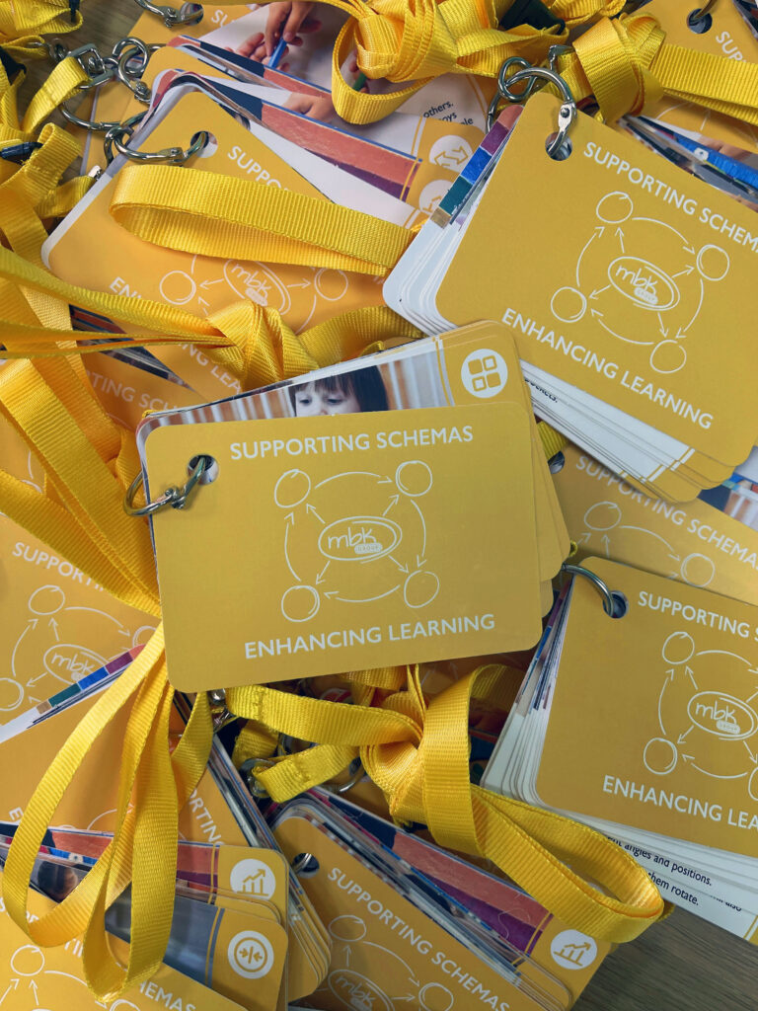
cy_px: 506
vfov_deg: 67.3
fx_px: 759
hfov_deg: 53.1
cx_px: 379
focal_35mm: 26
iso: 80
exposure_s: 1/100
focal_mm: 5.1
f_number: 1.6
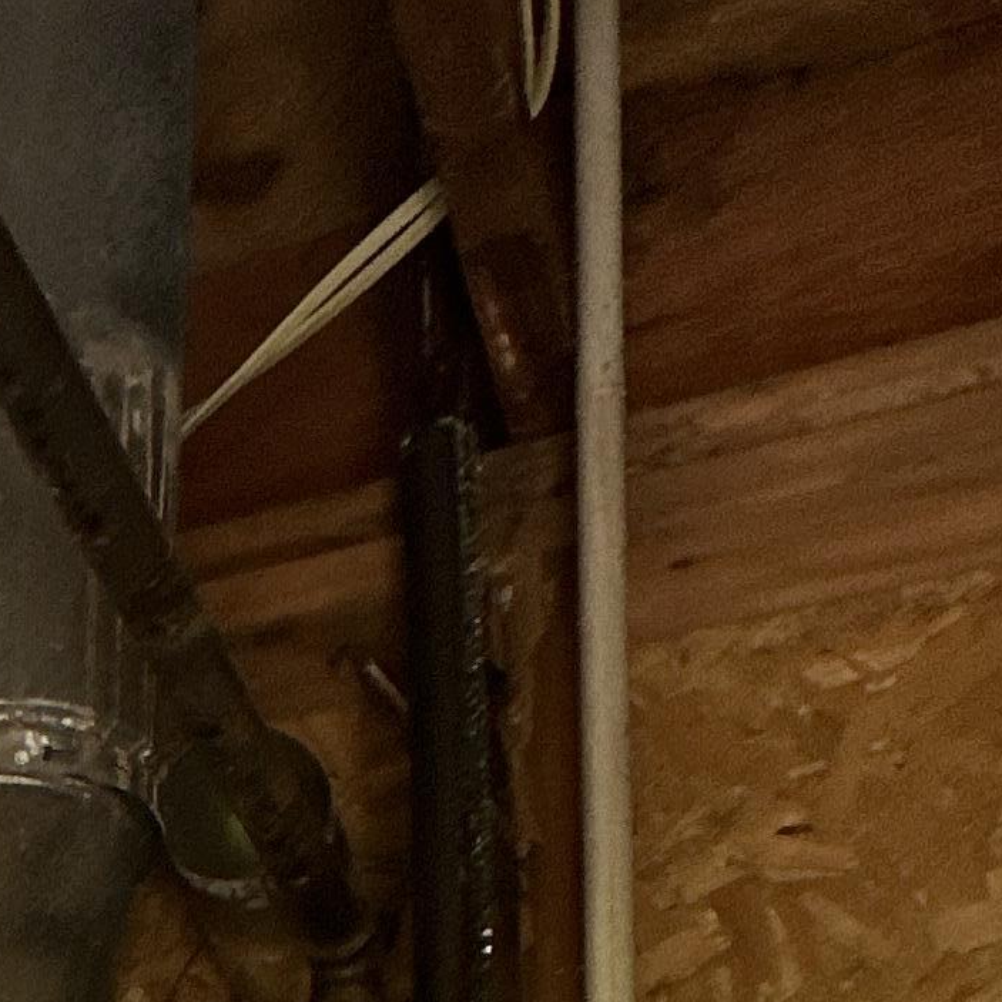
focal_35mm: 71
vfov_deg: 20.9
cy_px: 1481
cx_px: -601
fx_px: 2325
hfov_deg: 20.1
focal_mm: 2.22
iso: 100
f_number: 2.2
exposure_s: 1/121
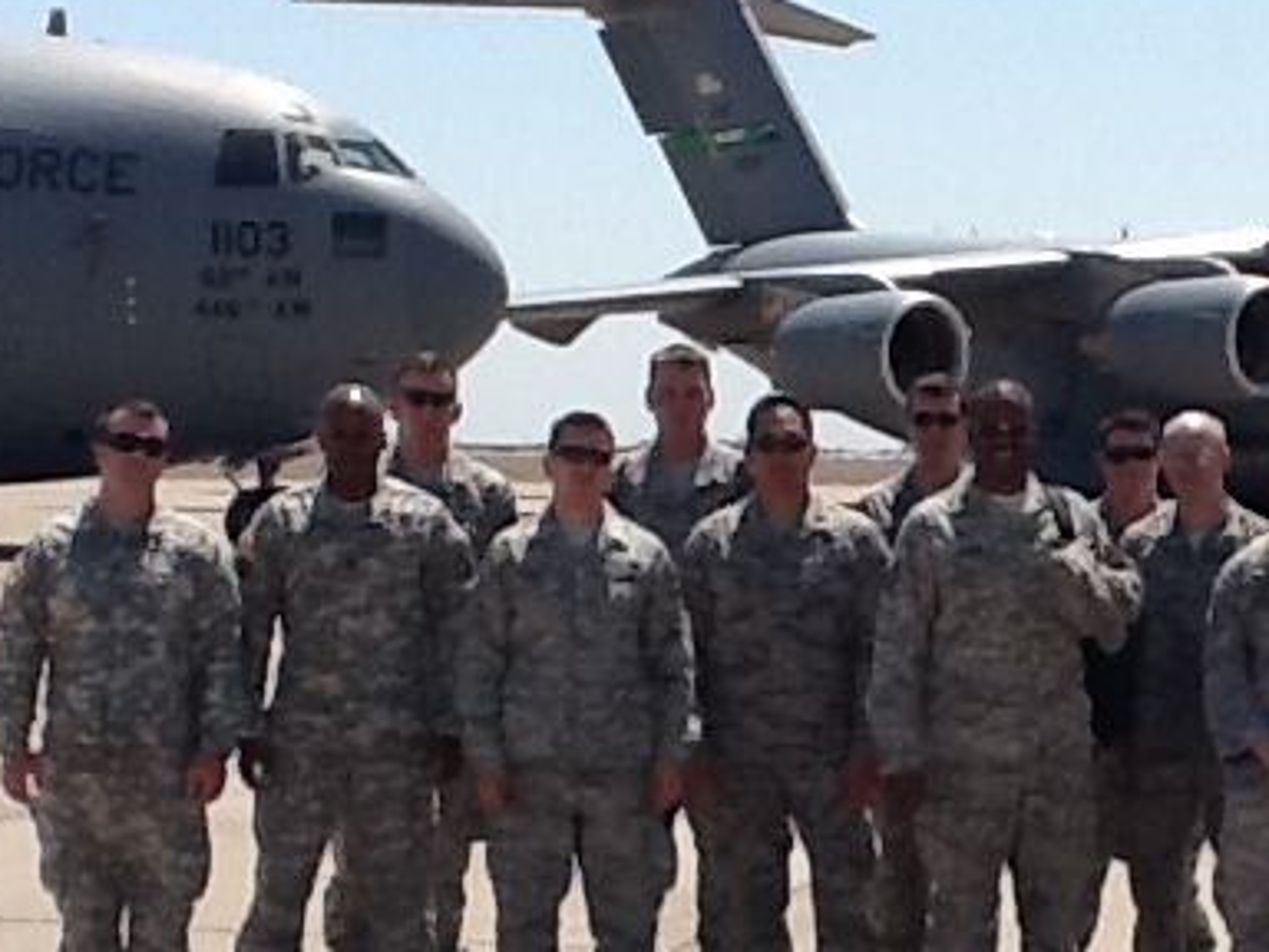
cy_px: 668
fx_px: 2933
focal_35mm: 80
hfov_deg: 23.9
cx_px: 1061
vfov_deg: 18.4
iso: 80
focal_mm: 2.03
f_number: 2.4
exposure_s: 1/2232
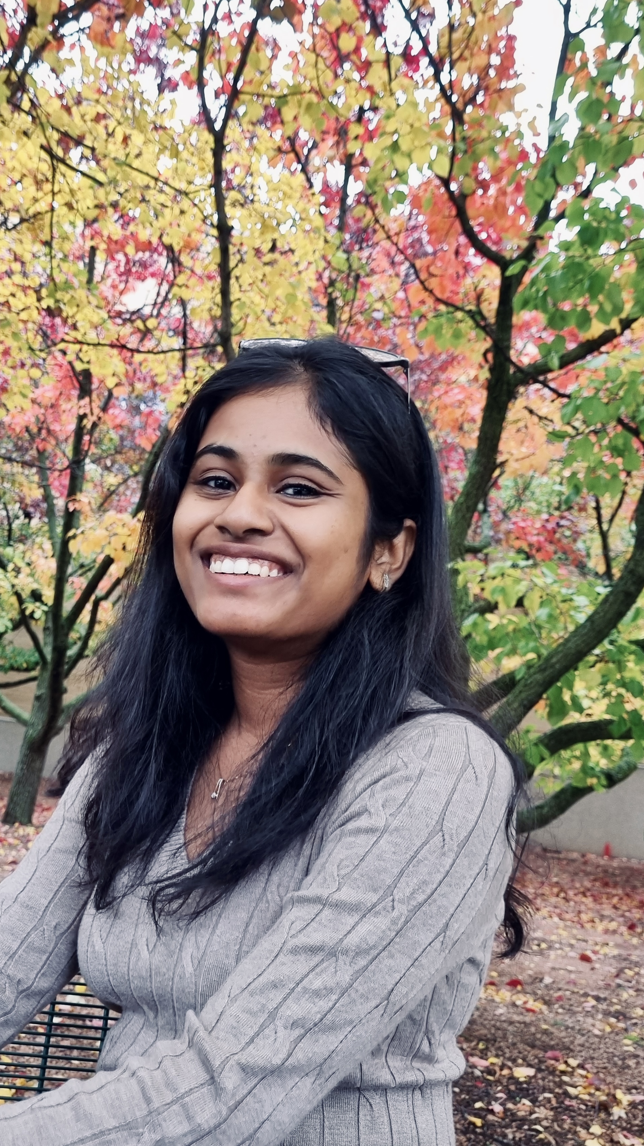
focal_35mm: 29
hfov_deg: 39.9
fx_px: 880
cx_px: 235
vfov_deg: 66.1
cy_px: 563
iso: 200
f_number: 1.8
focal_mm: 5.4
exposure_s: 1/100
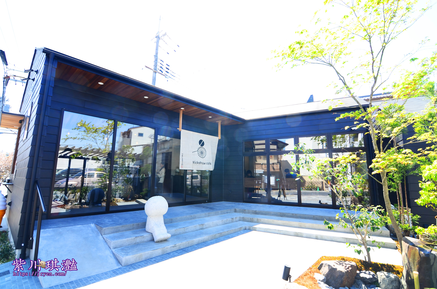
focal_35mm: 16
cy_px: 144
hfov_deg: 95.1
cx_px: 218
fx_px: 200
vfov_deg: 71.8
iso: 100
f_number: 7.1
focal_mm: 11
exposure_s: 1/50
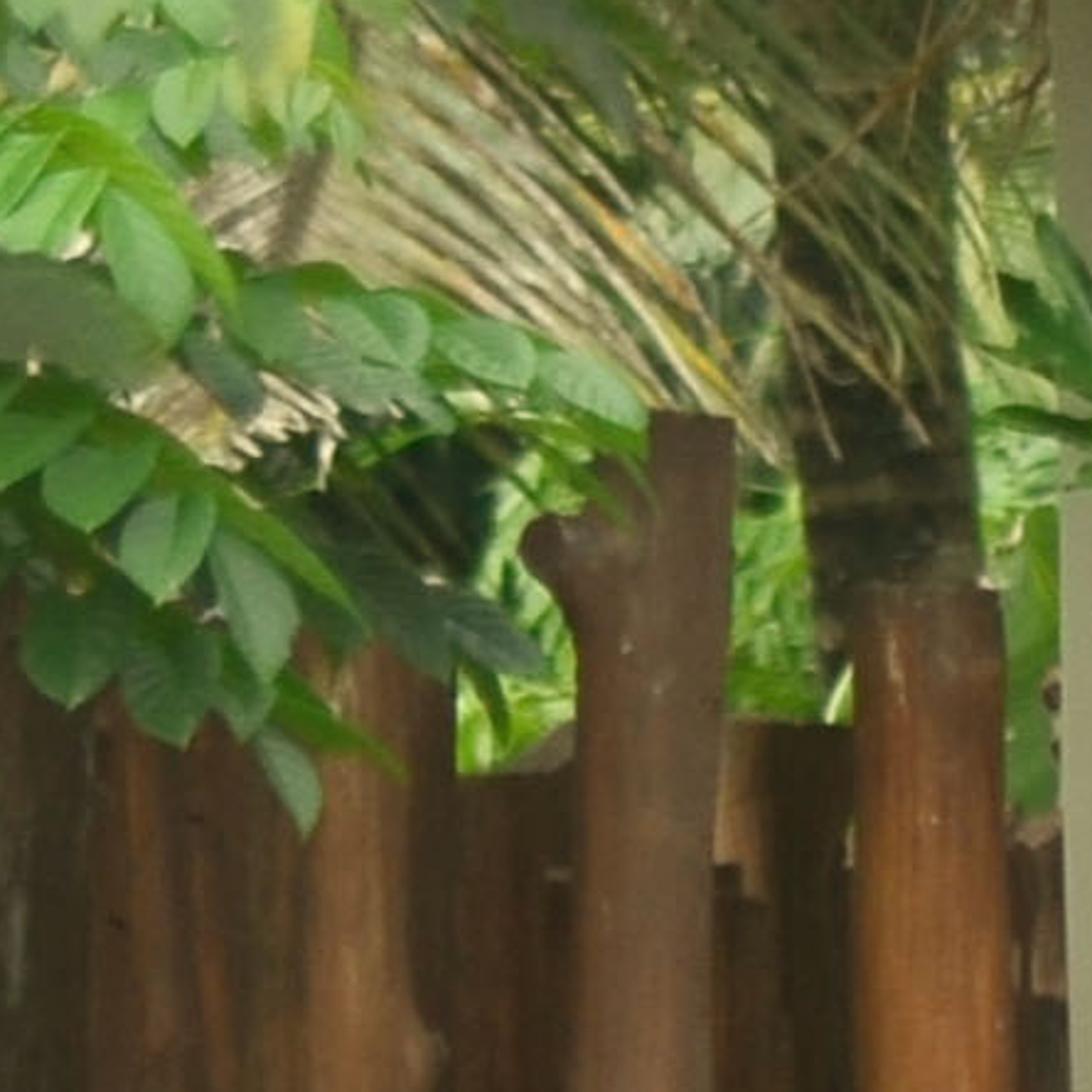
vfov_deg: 1.8
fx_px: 35298
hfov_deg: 1.7
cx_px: 5320
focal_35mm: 989
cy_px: 674
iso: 200
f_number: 2.8
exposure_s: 1/640
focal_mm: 70
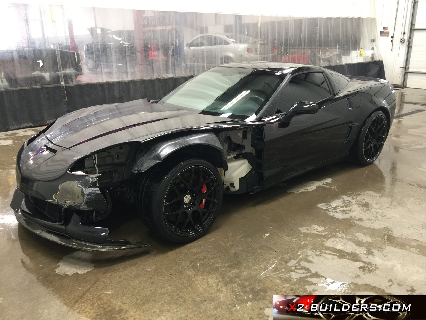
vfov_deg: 48.2
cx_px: 213
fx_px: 357
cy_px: 160
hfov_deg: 61.7
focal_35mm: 29
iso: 32
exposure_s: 1/15
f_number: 2.2
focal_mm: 4.15
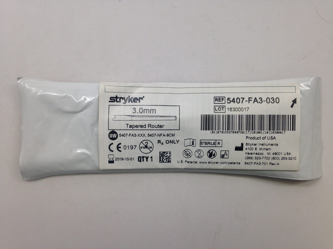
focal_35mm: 33
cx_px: 166
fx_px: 317
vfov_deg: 42.9
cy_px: 124
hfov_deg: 55.4
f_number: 2.4
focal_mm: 4.12
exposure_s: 1/60
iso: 50
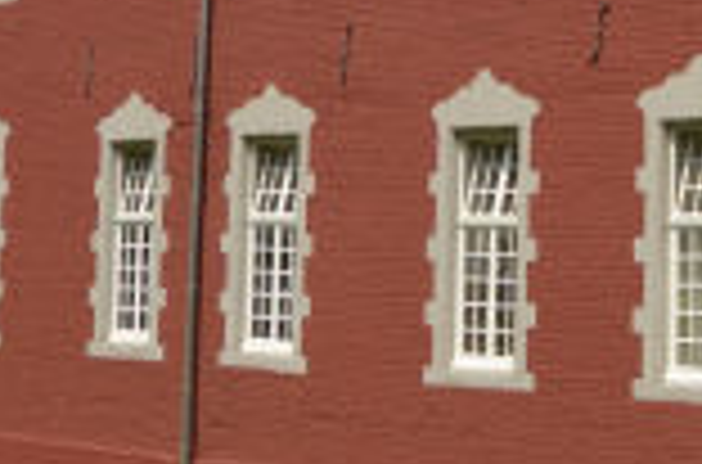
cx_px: 814
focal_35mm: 147
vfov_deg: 9.1
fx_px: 2849
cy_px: -243
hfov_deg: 13.7
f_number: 8
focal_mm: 19
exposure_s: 1/400
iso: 200
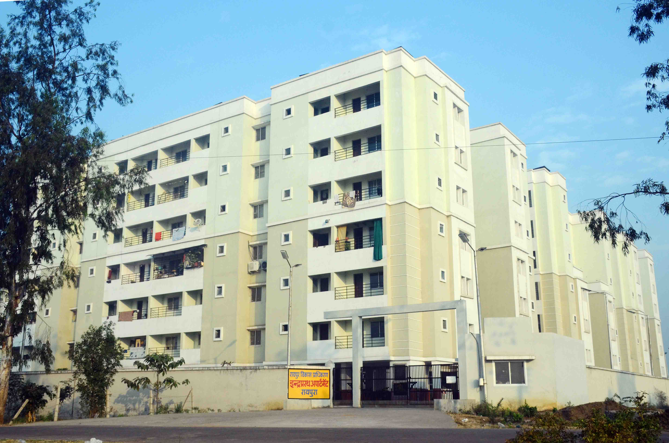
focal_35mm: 34
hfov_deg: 55.2
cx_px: 334
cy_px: 222
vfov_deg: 38.2
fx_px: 640
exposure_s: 1/1600
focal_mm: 23
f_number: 8
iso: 800
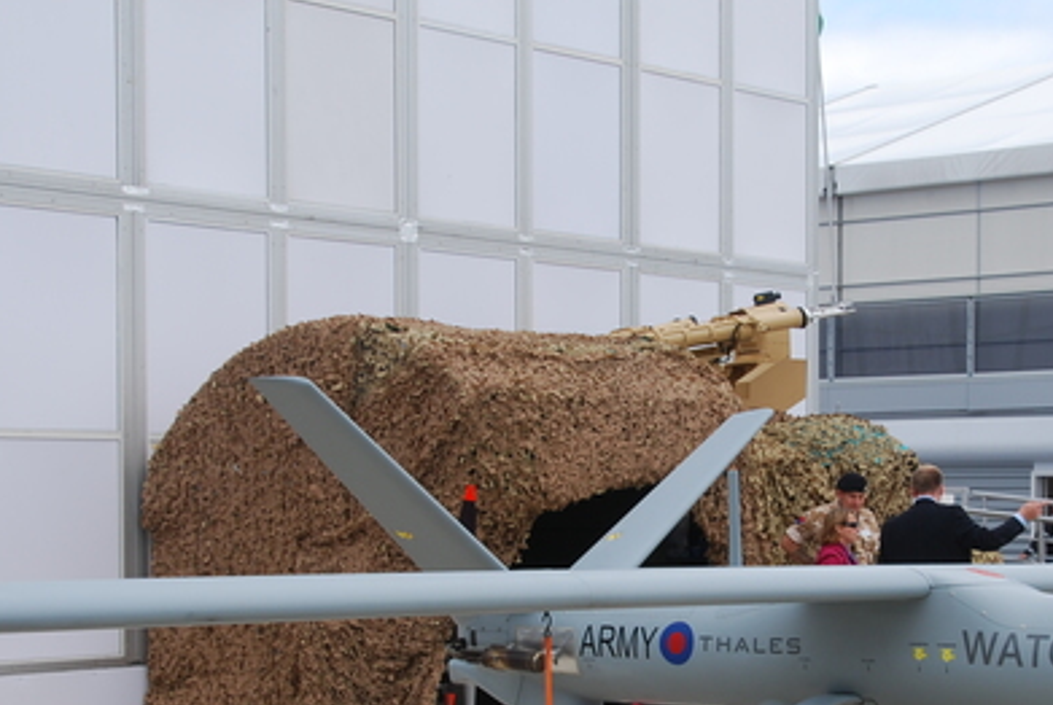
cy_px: 552
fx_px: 2519
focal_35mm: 86
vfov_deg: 15.8
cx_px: 719
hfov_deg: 23.5
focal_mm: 28
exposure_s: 1/200
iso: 100
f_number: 7.1
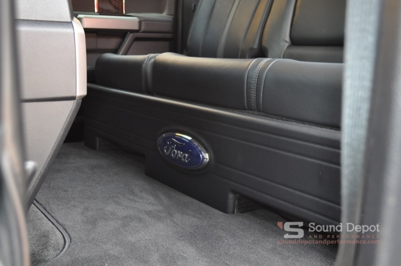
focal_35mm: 39
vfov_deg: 34.1
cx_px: 200
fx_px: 434
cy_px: 133
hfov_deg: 49.6
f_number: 4.2
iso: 800
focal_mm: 26
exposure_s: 1/60
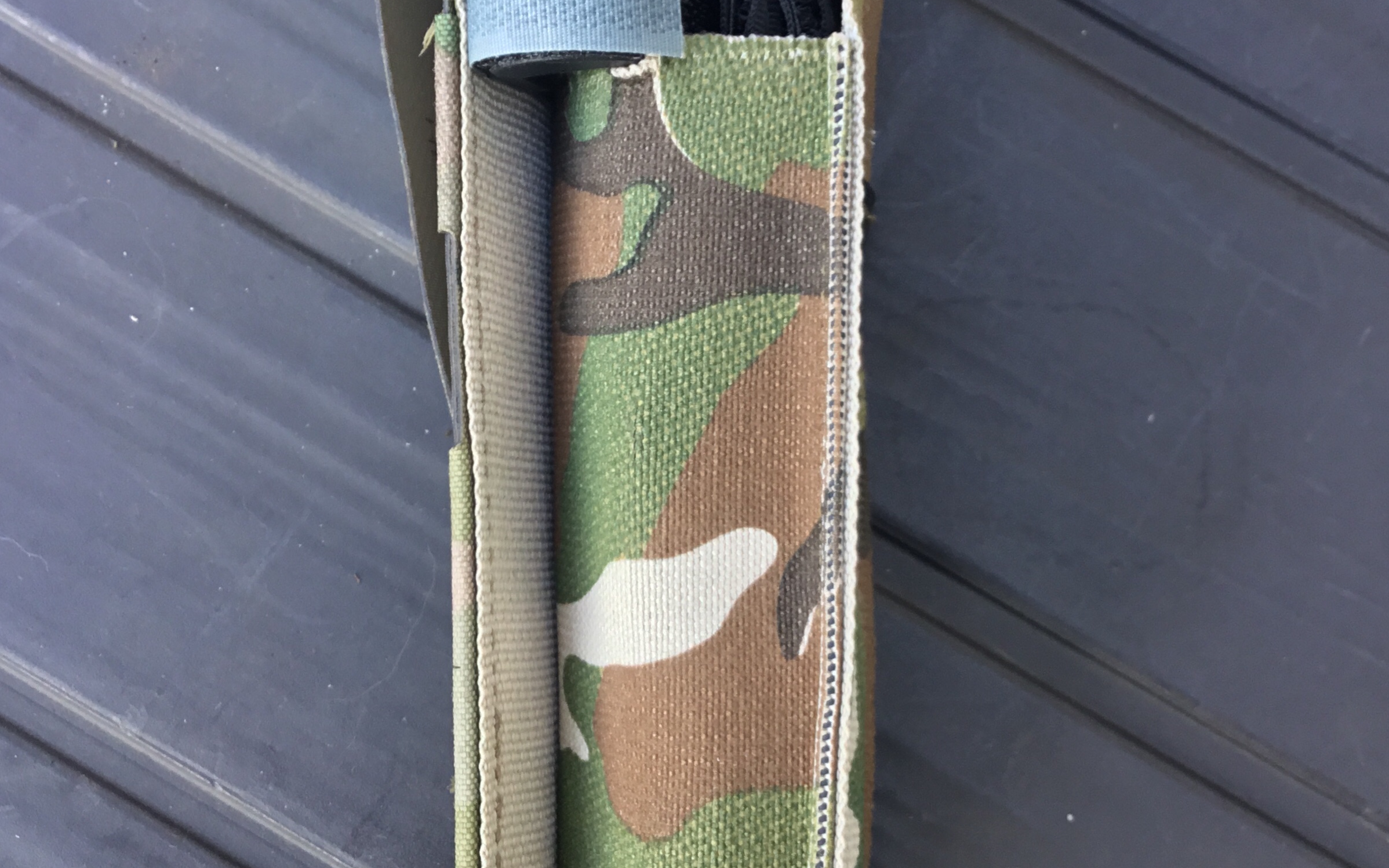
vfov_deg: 29.2
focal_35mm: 44
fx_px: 1665
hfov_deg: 45.3
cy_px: 409
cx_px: 697
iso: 50
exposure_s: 1/33
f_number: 2.4
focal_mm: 3.3
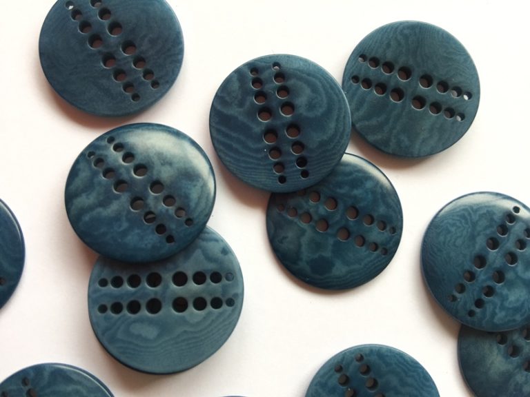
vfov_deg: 48.2
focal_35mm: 29
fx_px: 444
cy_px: 198
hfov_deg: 61.7
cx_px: 265
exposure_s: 1/50
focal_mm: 4.15
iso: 32
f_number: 2.2
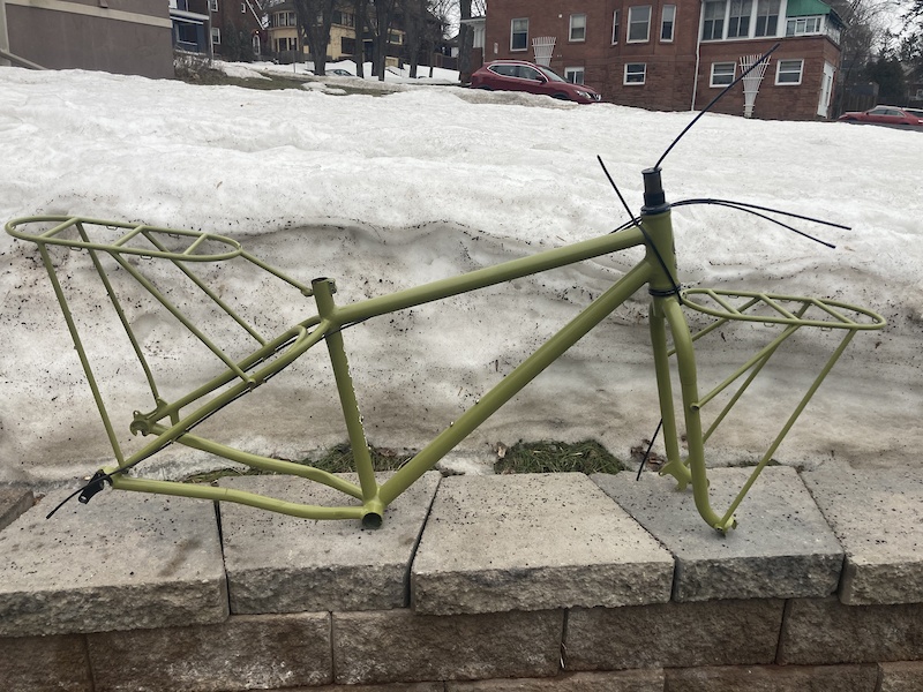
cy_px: 346
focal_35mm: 28
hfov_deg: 63.4
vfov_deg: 49.7
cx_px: 462
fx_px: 747
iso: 20
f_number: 1.8
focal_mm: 3.99
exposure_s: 1/495
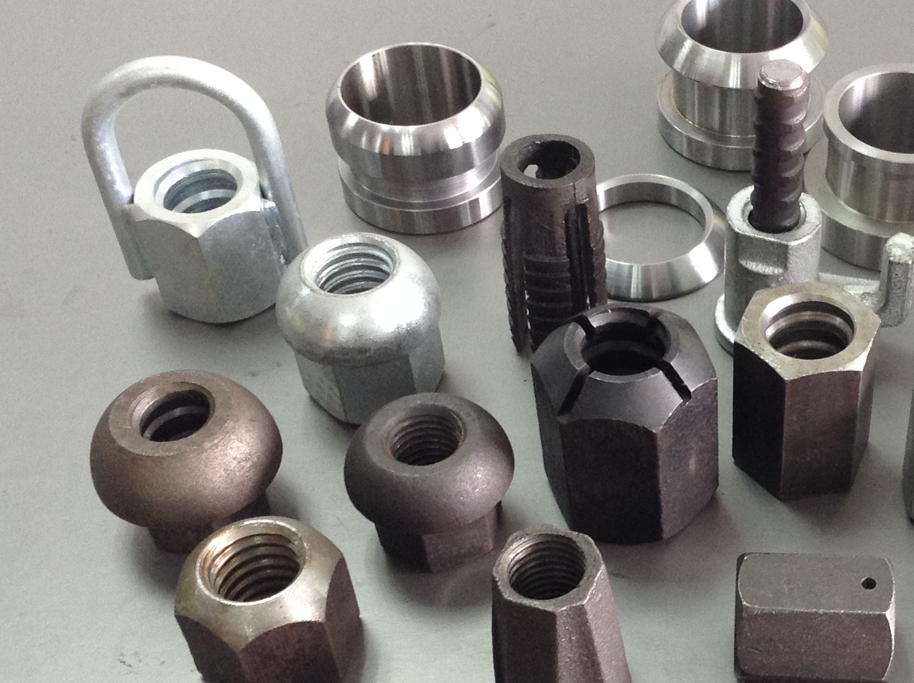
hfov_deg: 29.8
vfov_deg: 23.0
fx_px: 1661
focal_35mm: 63
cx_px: 781
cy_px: 496
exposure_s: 1/25
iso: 64
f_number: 2.4
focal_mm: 3.3
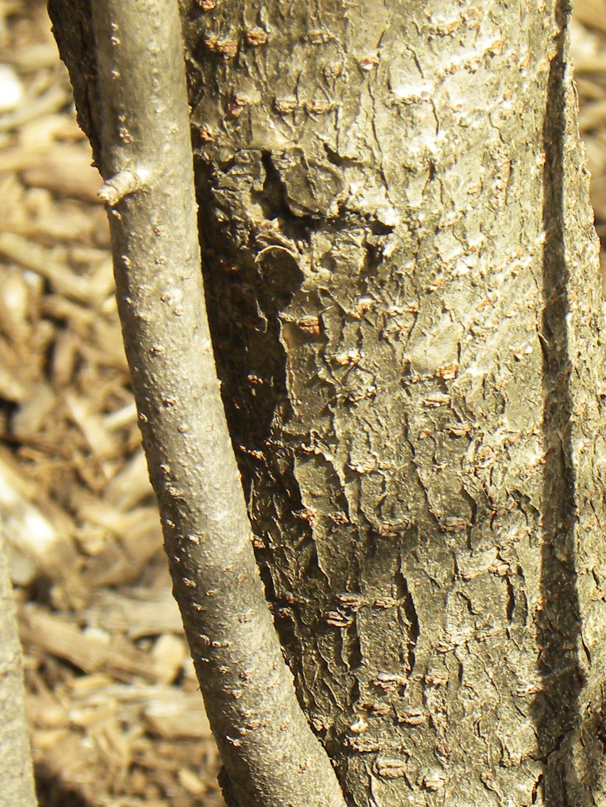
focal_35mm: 453
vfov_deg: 4.4
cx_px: 392
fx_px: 10572
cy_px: 433
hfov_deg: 3.3
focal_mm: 32.7
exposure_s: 1/214
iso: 64
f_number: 5
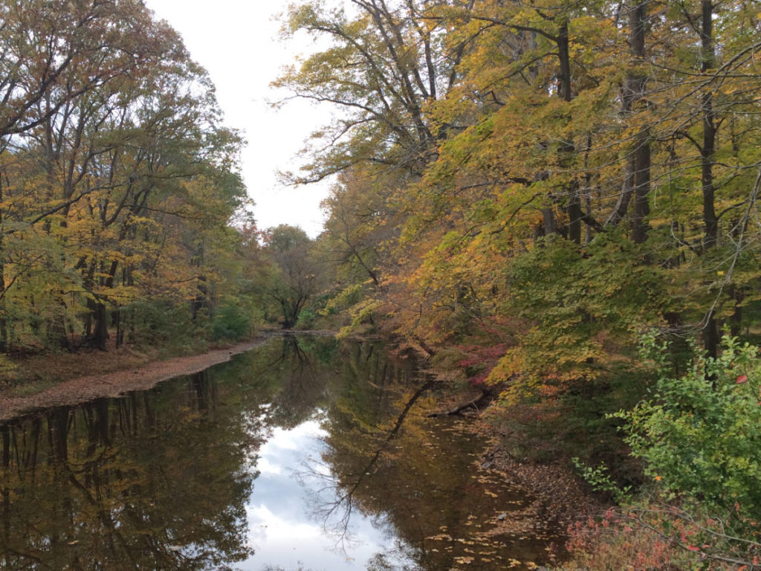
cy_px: 286
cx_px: 380
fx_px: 660
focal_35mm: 30
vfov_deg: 46.8
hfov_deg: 60.0
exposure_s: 1/122
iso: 32
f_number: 2.2
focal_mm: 4.1
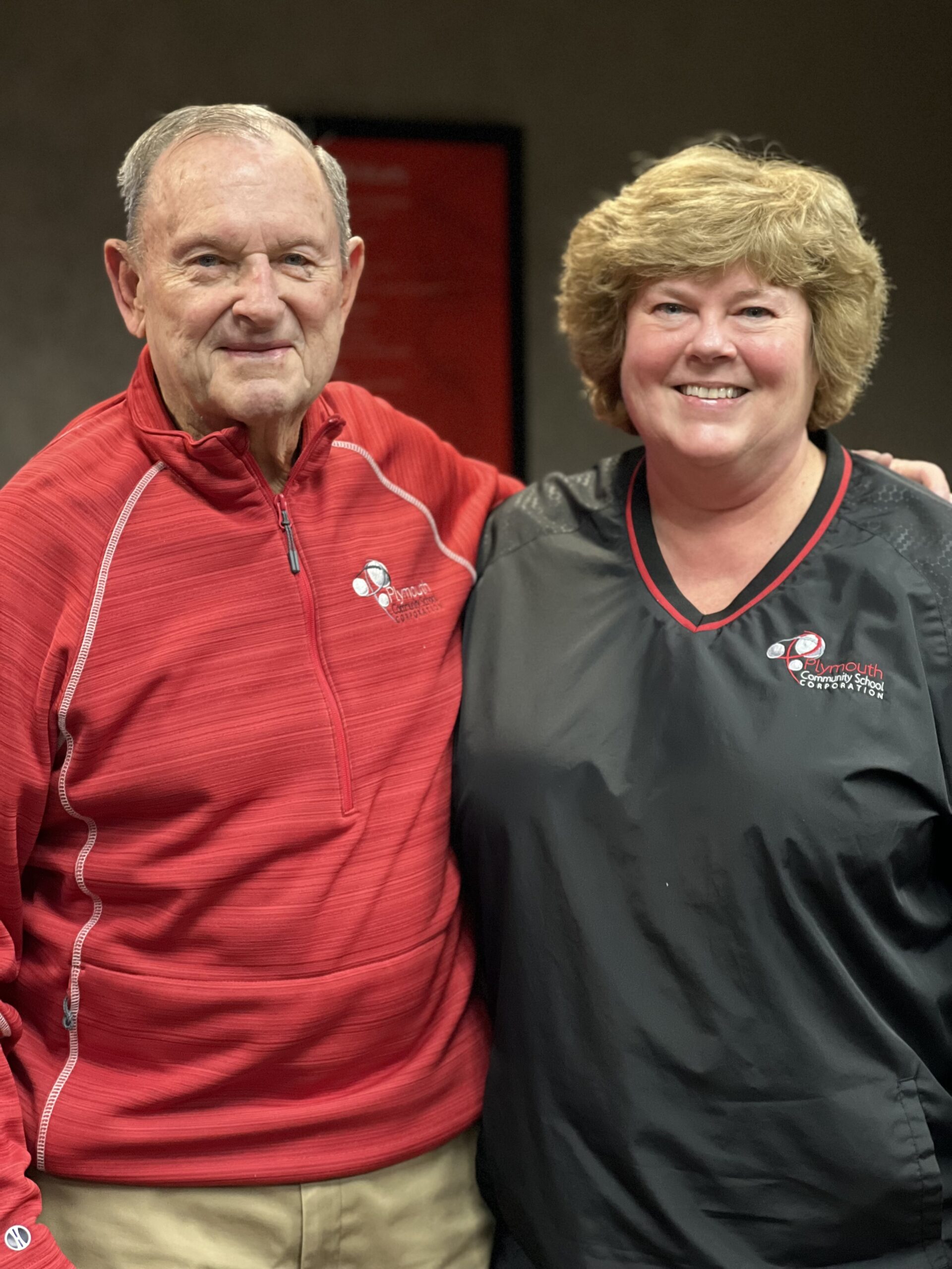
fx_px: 2824
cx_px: 476
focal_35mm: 77
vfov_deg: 25.3
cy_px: 634
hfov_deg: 19.1
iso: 320
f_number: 2.8
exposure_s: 1/40
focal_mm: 9
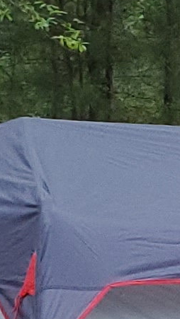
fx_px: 2145
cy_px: 561
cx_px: 562
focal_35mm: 253
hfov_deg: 4.6
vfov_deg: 8.2
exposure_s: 1/59
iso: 250
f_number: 2.4
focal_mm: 4.3
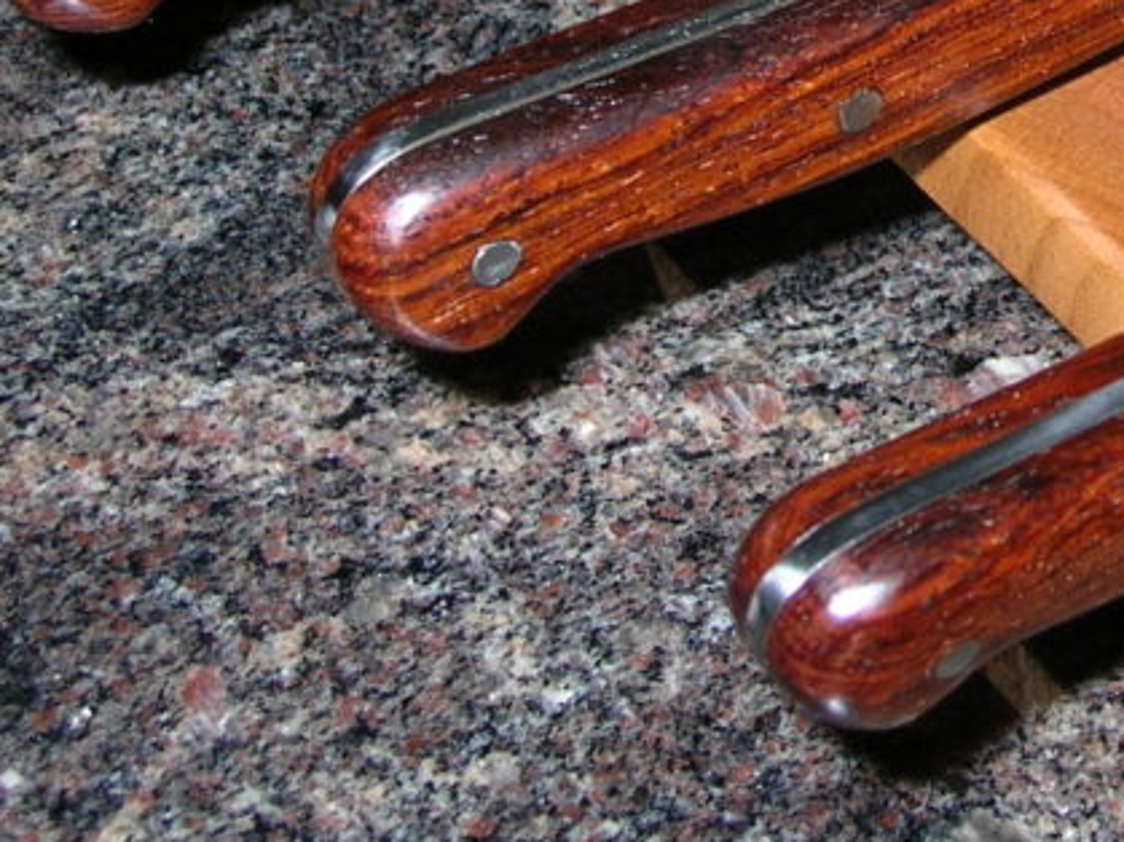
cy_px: -86
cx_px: 1097
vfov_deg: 14.0
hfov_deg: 18.6
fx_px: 3344
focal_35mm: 103
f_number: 2.7
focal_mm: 6
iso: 50
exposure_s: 1/60.1
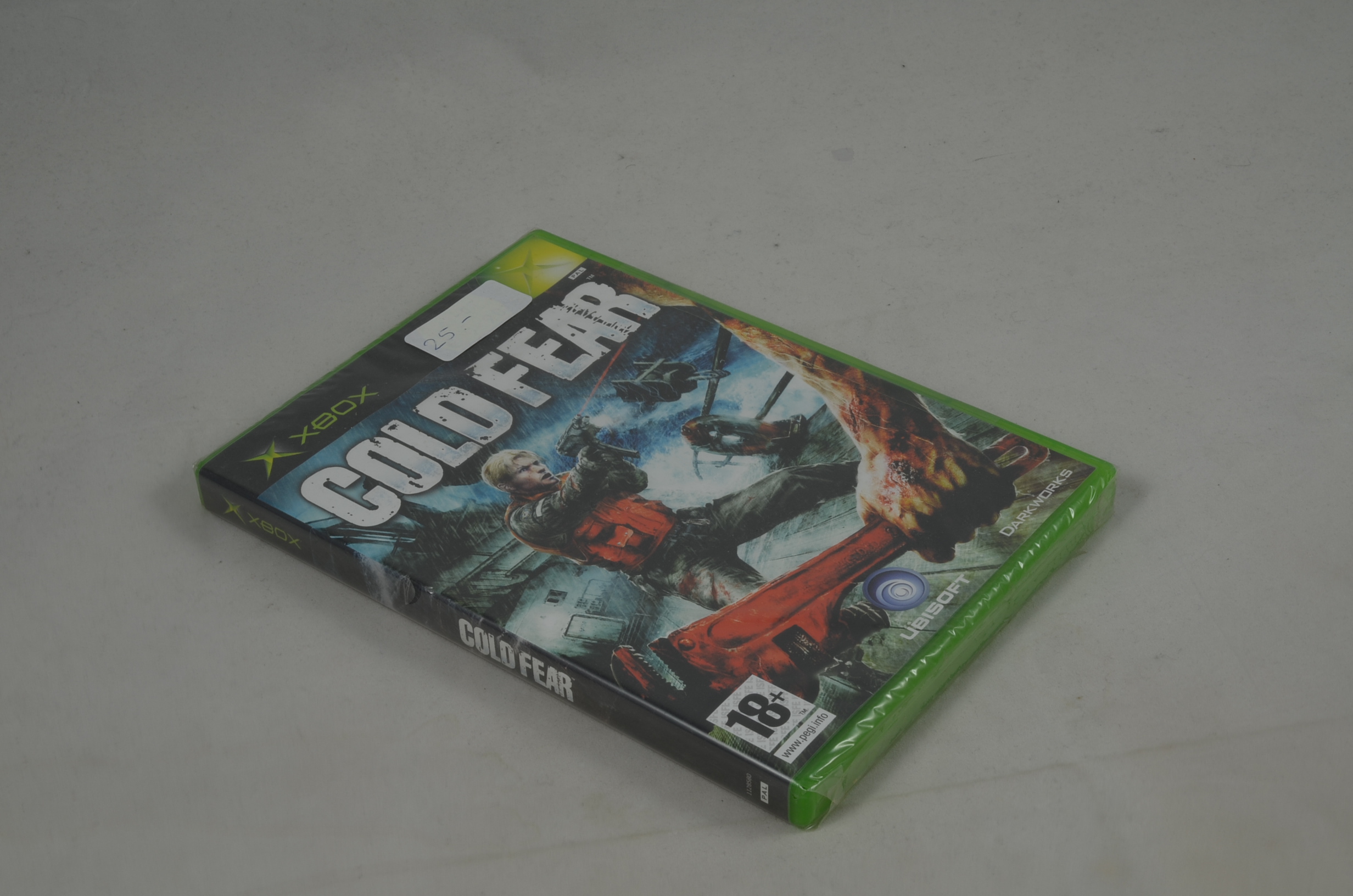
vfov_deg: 22.5
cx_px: 676
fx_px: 2250
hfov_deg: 33.5
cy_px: 448
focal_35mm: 60
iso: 100
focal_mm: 40
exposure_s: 1/3
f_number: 20
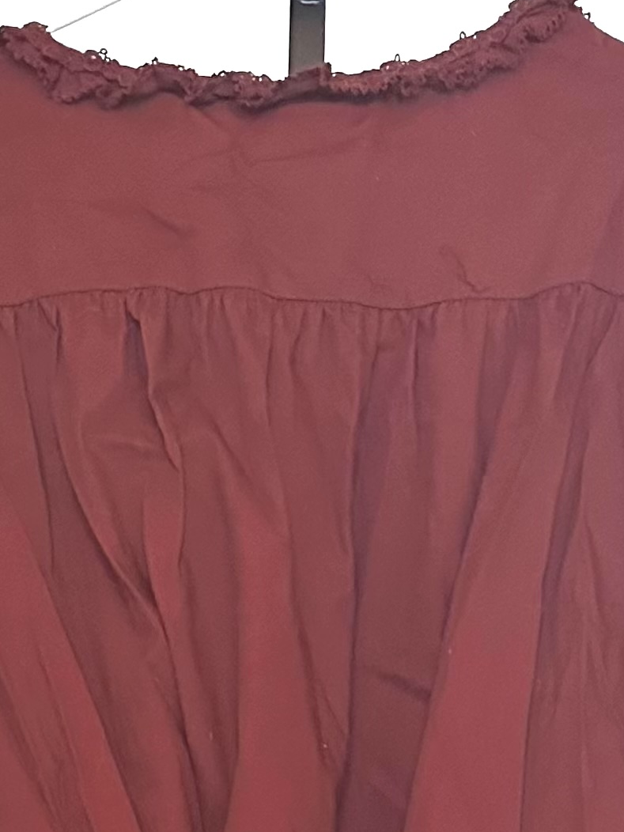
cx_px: 373
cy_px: 1463
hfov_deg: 16.1
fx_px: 2211
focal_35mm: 92
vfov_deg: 17.6
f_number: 1.78
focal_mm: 6.86
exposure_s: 1/60
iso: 640
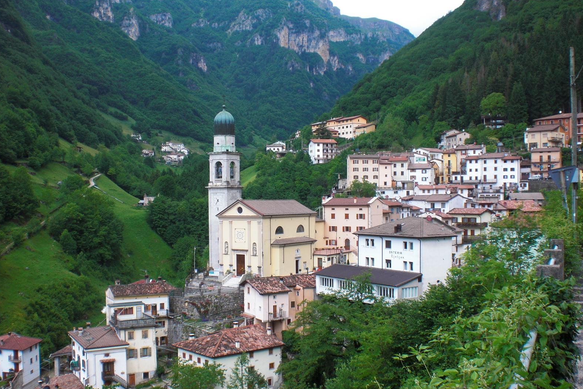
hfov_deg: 48.5
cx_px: 290
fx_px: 648
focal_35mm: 40
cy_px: 210
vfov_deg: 33.4
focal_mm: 6.3
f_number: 5.6
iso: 64
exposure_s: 1/100
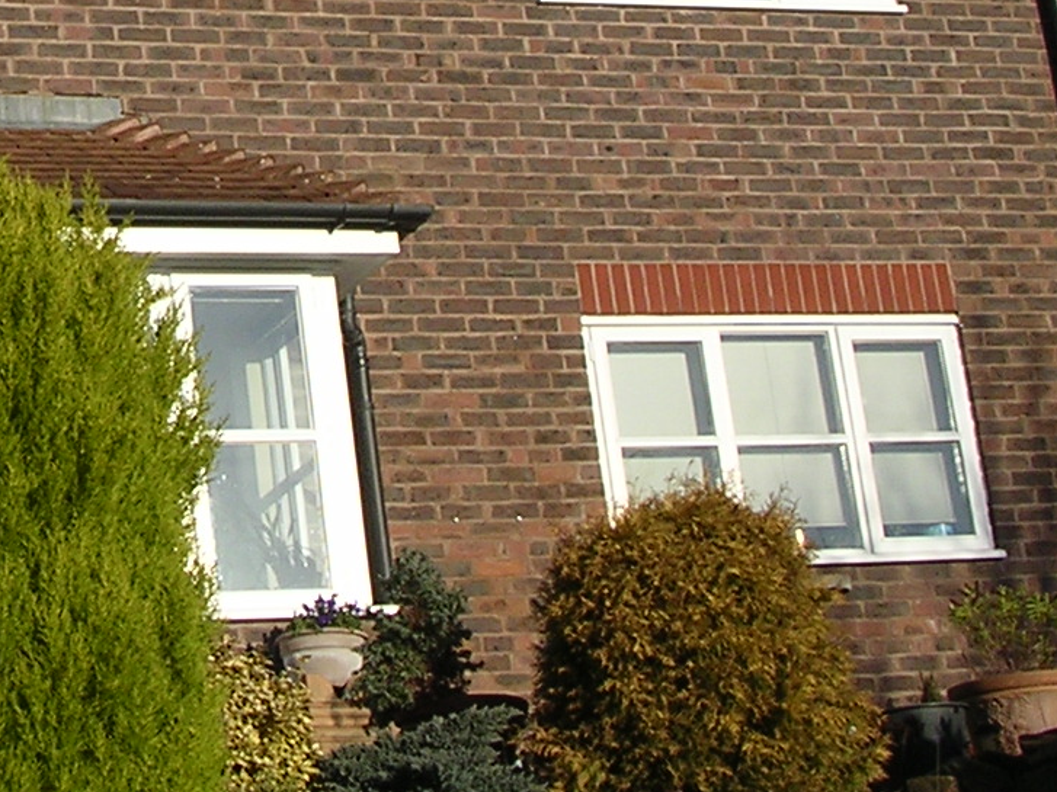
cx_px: -63
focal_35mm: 107
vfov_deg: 13.5
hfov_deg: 17.8
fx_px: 3267
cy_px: -118
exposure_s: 1/413
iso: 100
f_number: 5.6
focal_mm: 5.8
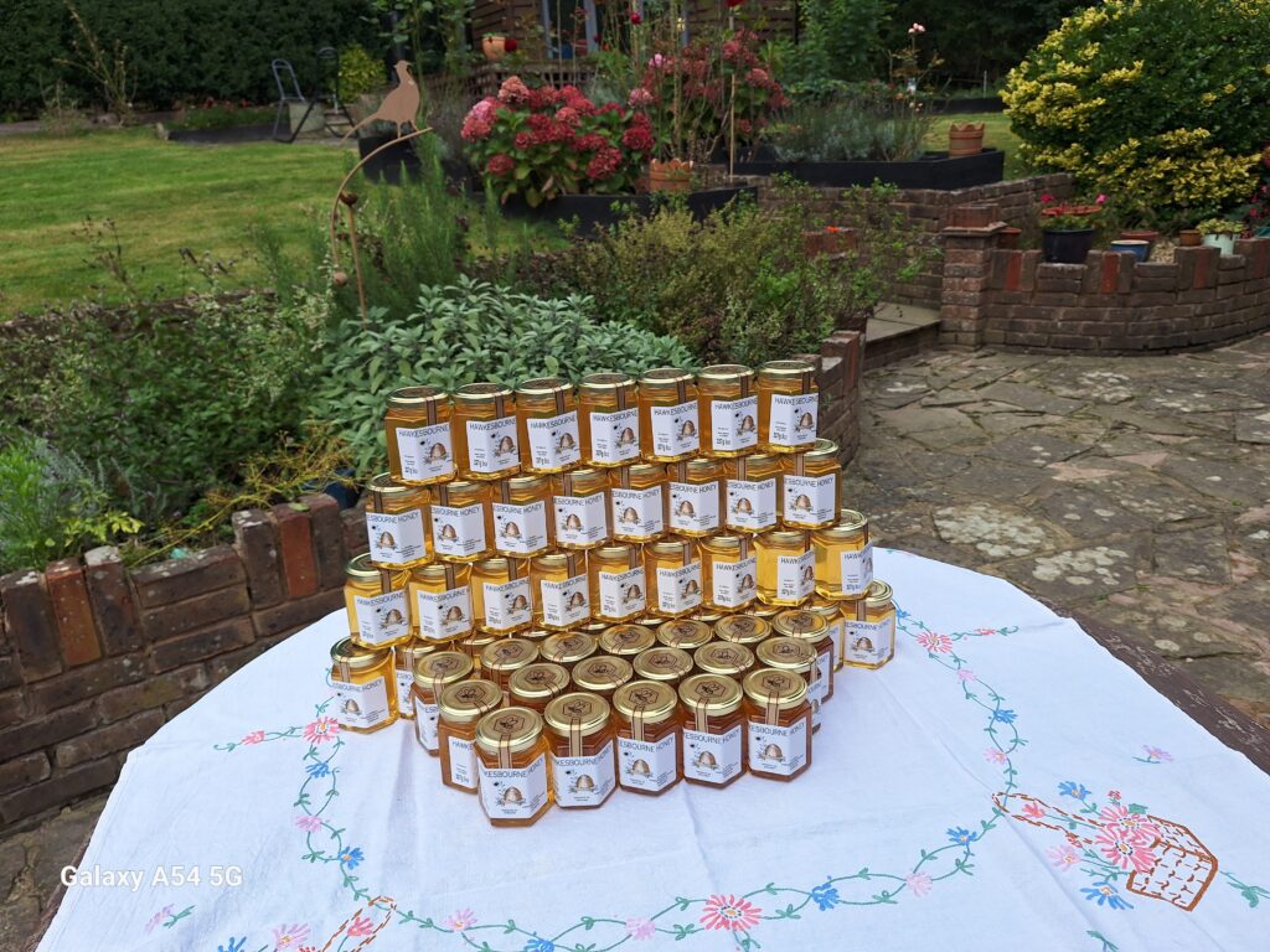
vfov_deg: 58.9
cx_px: 635
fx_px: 844
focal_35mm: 23
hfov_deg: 73.9
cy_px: 476
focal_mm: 5.54
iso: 40
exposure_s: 1/505
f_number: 1.8
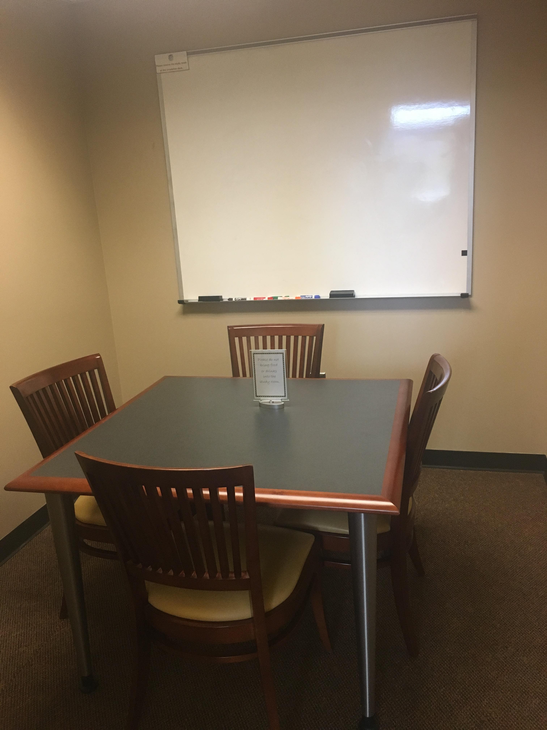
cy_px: 365
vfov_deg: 61.7
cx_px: 274
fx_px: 611
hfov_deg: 48.2
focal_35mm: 29
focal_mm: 4.15
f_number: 2.2
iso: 125
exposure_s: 1/30
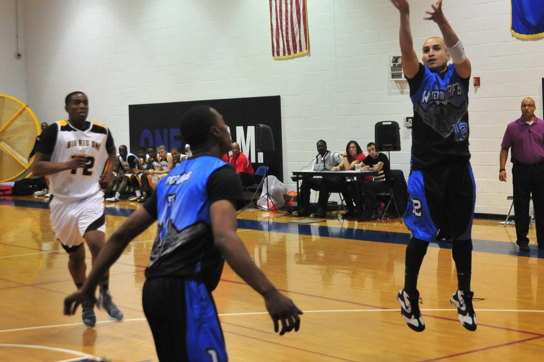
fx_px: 1178
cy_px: 104
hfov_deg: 25.8
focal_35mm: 78
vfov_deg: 17.4
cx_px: 383
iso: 2000
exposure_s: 1/125
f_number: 5
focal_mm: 38
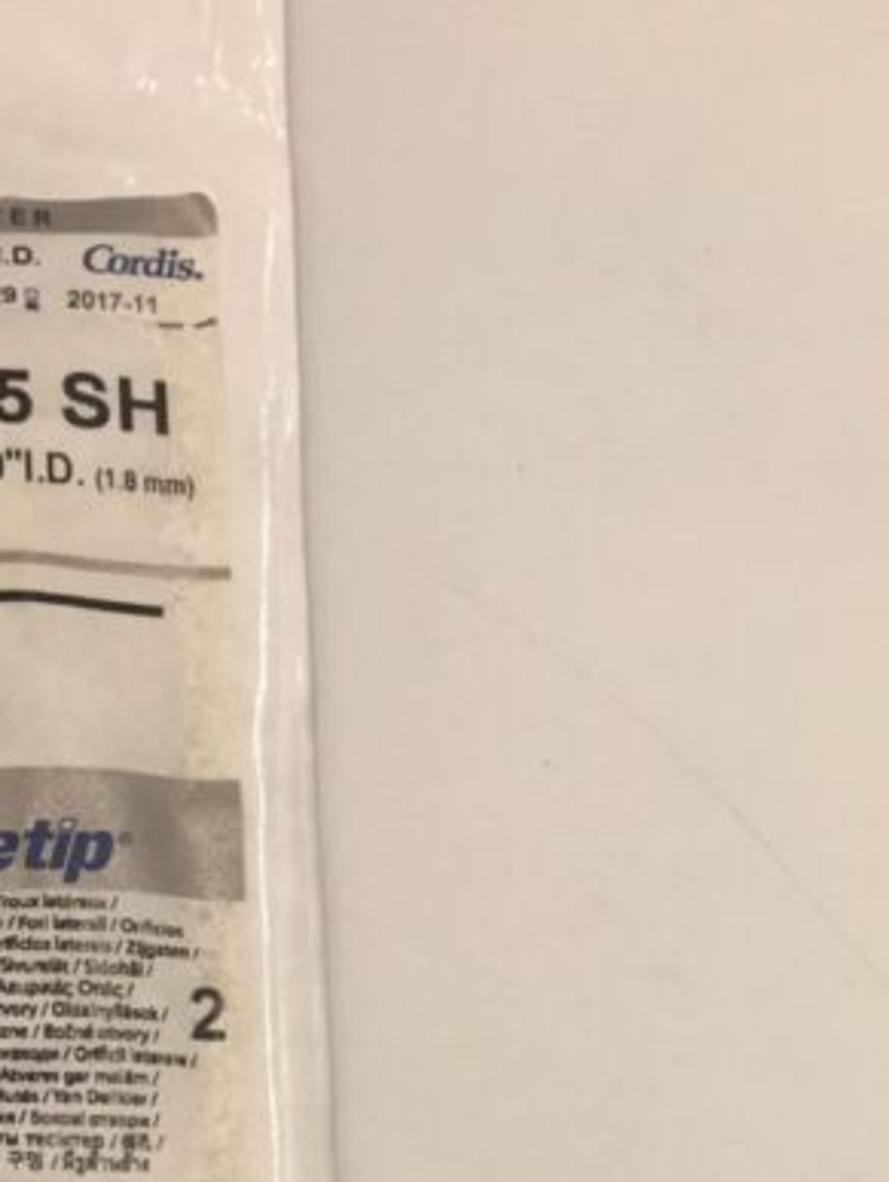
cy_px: 1561
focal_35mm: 74
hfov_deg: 19.1
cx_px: -86
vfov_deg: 23.2
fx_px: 2530
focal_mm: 3.99
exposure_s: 1/227
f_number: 1.8
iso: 20
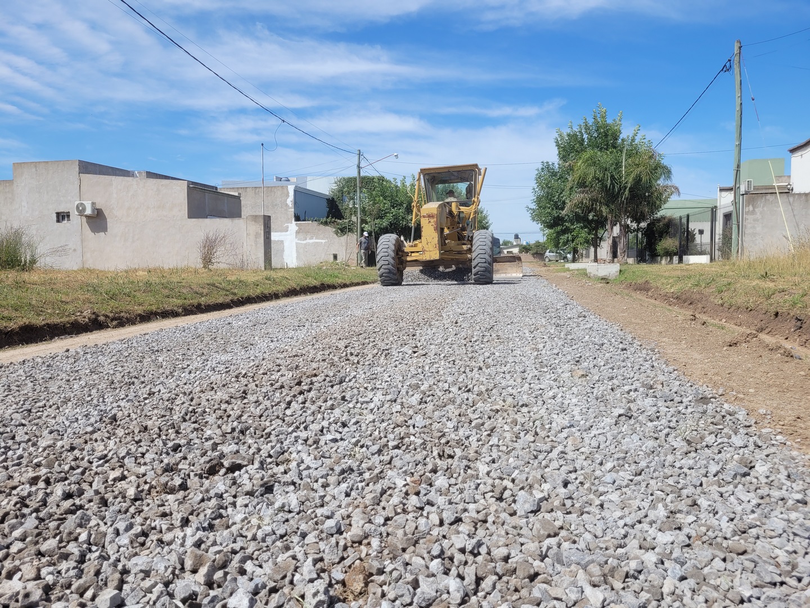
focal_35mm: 26
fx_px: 608
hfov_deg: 67.3
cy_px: 304
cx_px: 405
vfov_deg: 53.1
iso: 40
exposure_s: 1/2537
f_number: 1.8
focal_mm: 5.4
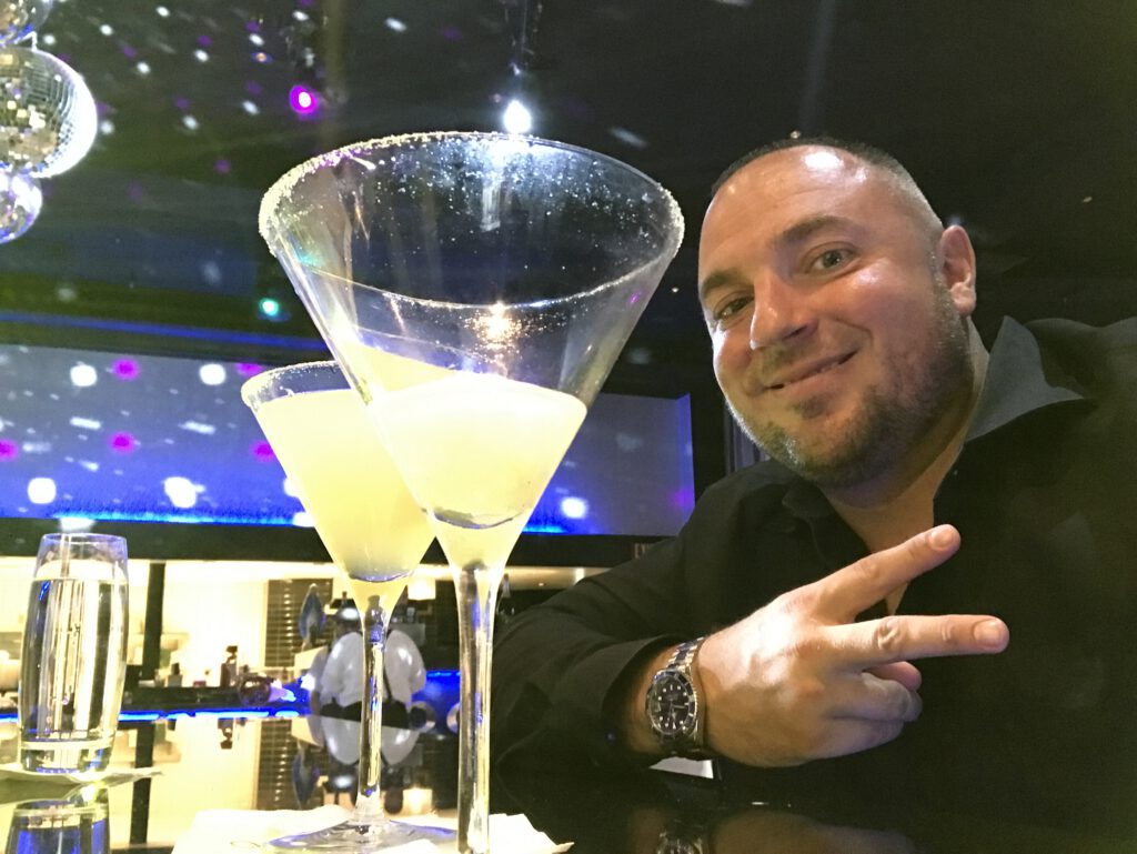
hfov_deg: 56.8
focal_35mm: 32
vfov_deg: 44.2
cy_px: 427
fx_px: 1052
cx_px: 568
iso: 640
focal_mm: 2.87
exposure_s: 1/15
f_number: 2.2
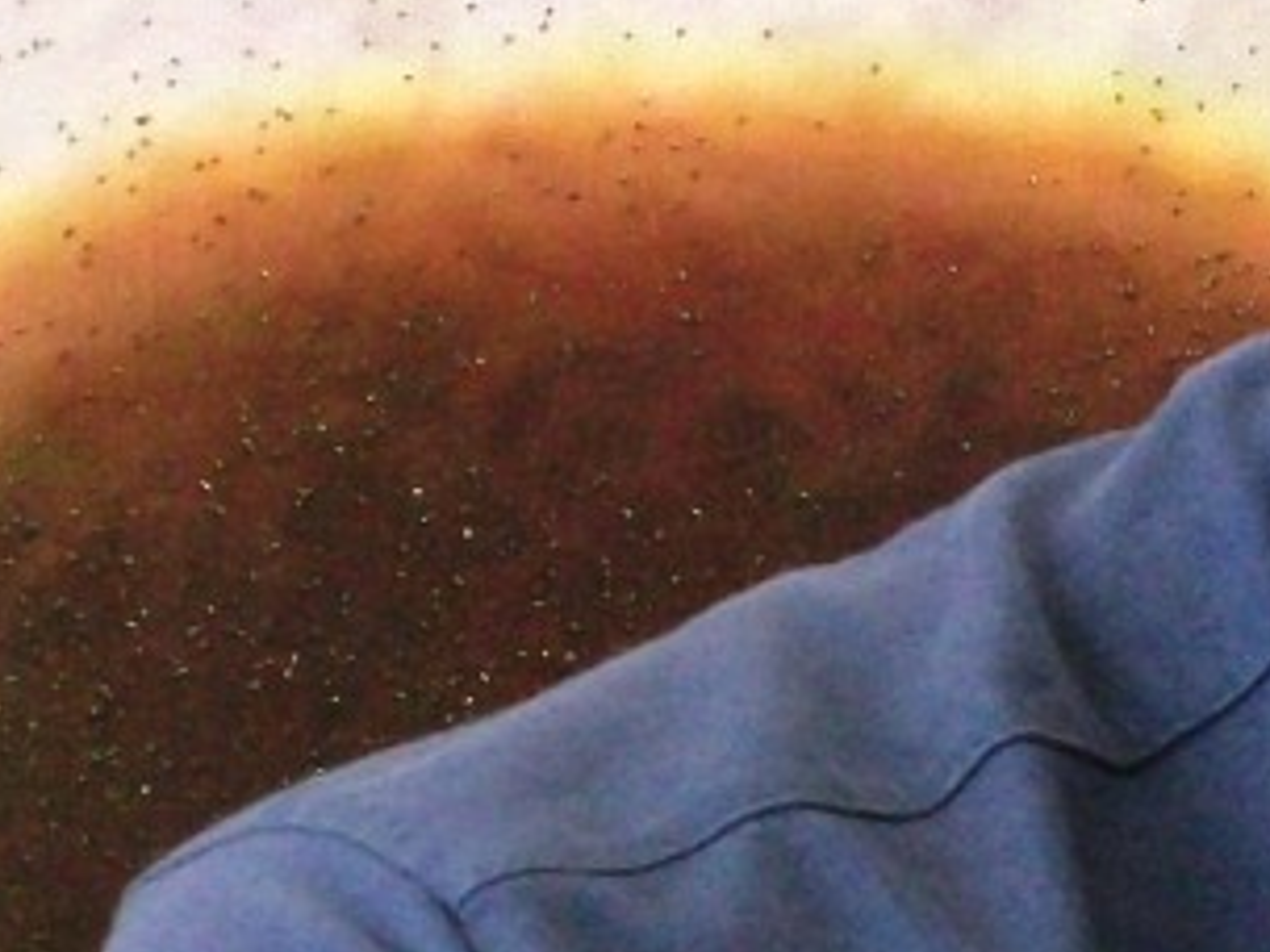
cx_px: 1362
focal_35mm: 364
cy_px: 756
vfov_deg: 4.1
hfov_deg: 5.4
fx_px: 13355
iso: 200
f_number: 4.8
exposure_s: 1/25
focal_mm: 18
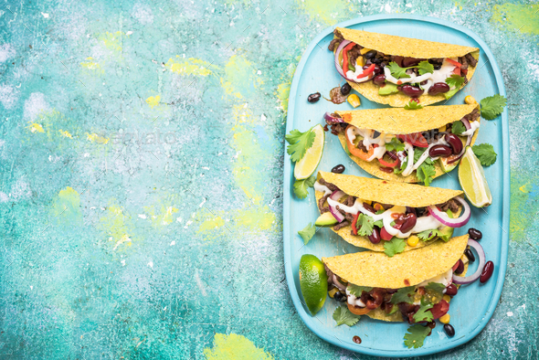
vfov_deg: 13.1
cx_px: 270
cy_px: 180
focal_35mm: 105
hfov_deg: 19.4
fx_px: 1573
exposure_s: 1/125
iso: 125
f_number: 8
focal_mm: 105
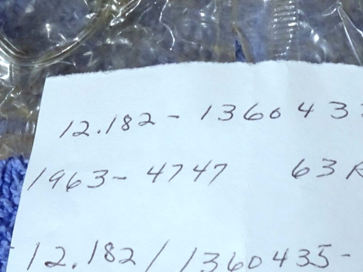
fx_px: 1678
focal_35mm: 160
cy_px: 57
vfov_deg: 9.3
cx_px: 230
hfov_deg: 12.3
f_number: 4.5
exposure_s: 1/25
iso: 800
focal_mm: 10.95
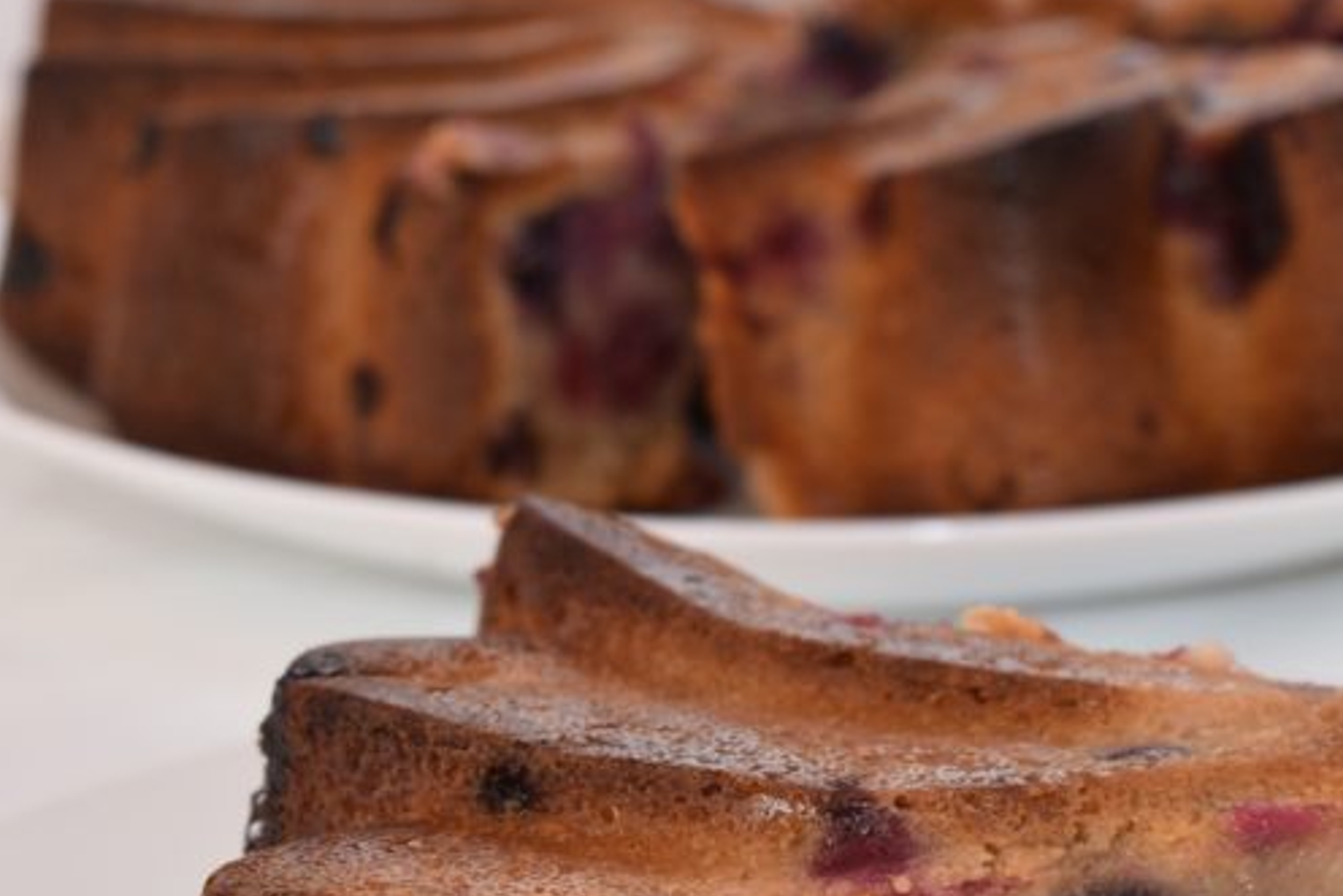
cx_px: 975
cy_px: 762
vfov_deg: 10.5
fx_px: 4851
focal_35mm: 130
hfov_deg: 15.7
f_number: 9
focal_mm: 42
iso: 100
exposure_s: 1/200
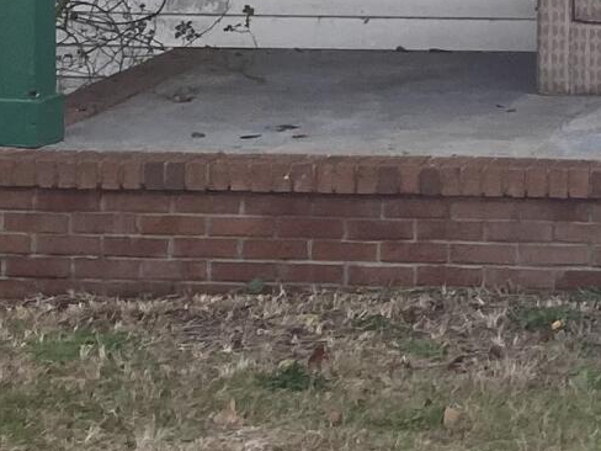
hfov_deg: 11.2
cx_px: 780
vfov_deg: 8.4
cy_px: -304
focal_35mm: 172
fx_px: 2986
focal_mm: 3.99
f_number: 1.8
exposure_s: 1/1066
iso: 20
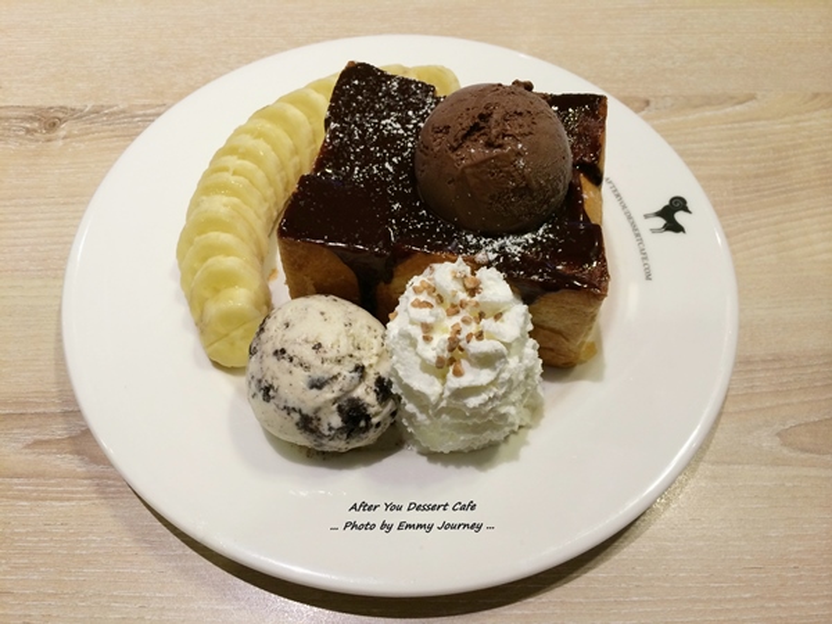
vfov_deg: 46.8
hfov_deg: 60.0
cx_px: 416
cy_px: 312
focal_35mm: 30
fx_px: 721
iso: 64
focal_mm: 4.12
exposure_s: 1/33
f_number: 2.2
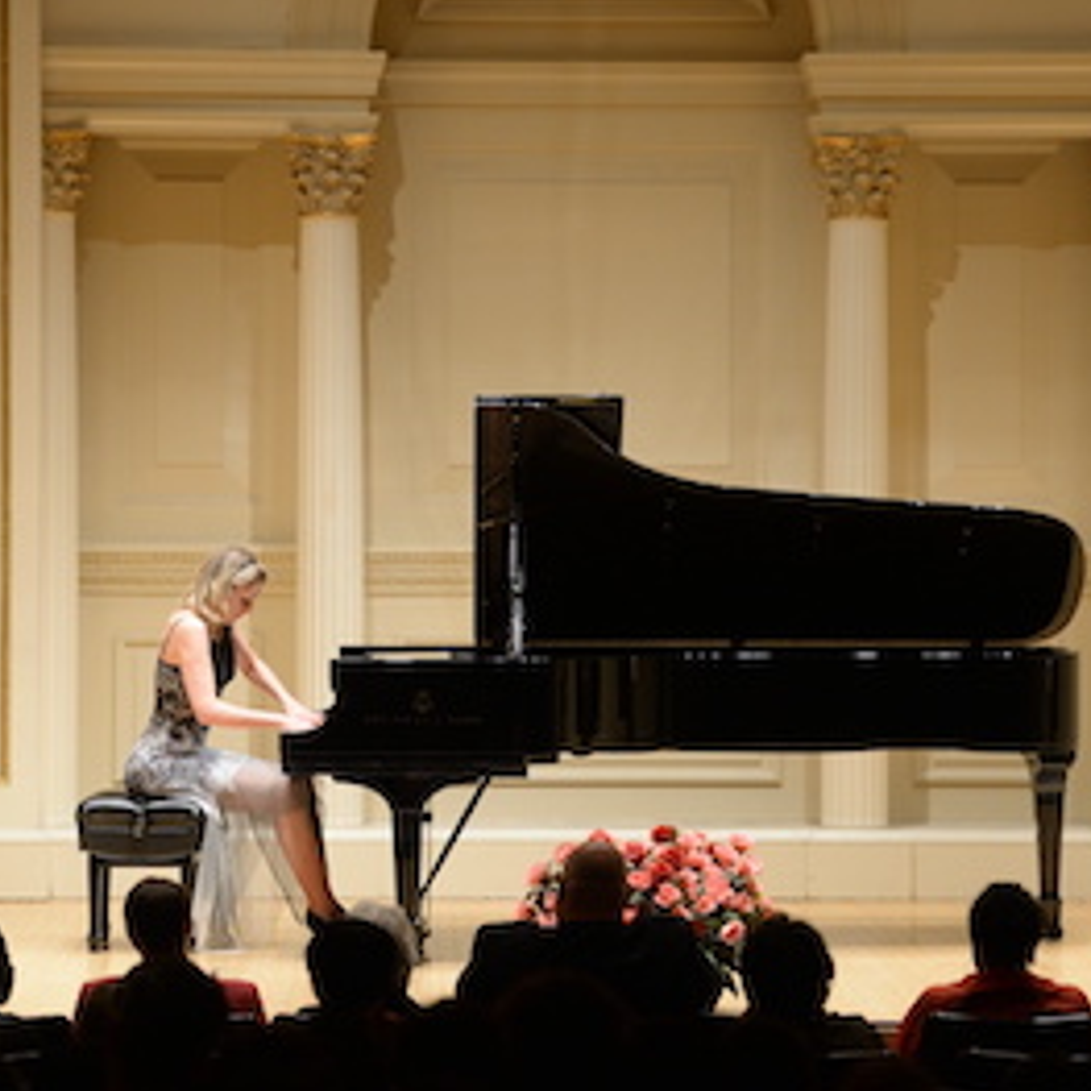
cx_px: 556
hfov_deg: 11.3
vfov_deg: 11.3
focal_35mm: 155
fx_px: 5527
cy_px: 548
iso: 2000
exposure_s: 1/200
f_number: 2.8
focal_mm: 120
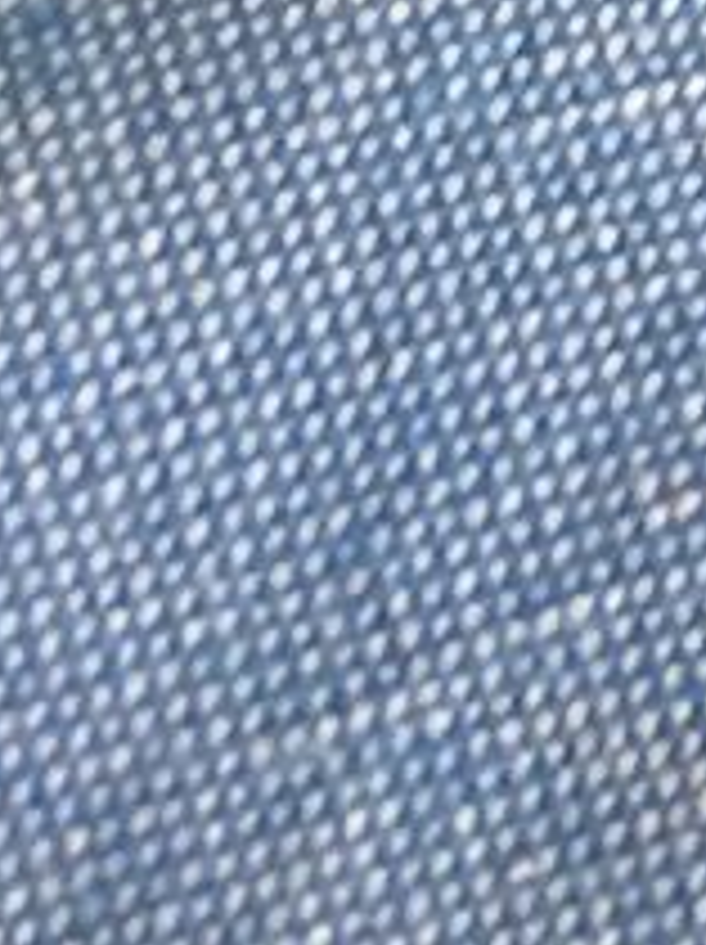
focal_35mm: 221
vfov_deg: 8.6
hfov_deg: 6.1
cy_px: -702
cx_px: 2253
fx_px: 6022
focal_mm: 4.15
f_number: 2.2
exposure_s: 1/30
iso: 50
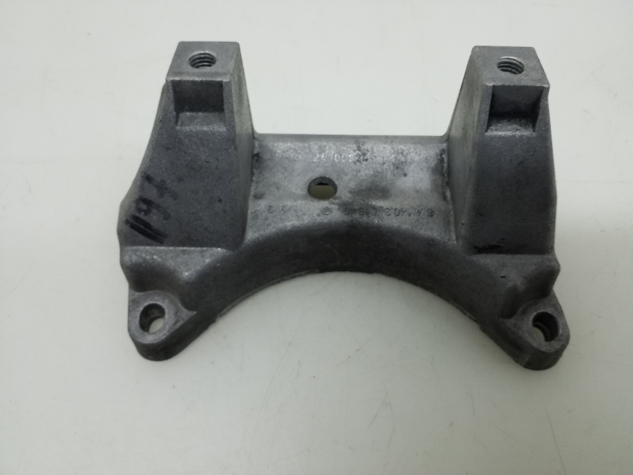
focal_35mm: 27
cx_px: 316
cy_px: 238
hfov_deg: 65.3
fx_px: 494
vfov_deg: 51.4
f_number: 1.9
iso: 125
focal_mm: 3.6
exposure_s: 1/50
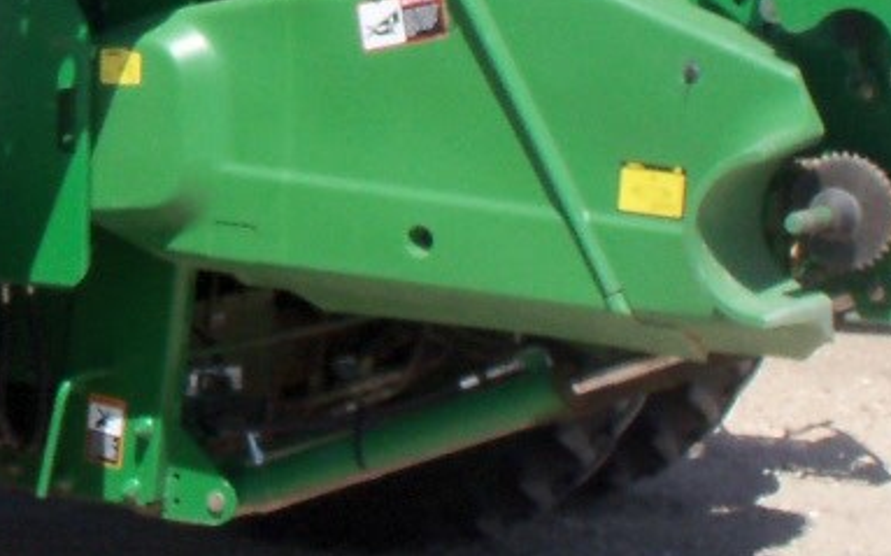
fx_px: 3010
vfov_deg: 10.3
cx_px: -212
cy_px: -165
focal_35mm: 124
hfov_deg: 16.1
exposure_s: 1/320
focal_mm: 6.3
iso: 80
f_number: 5.5
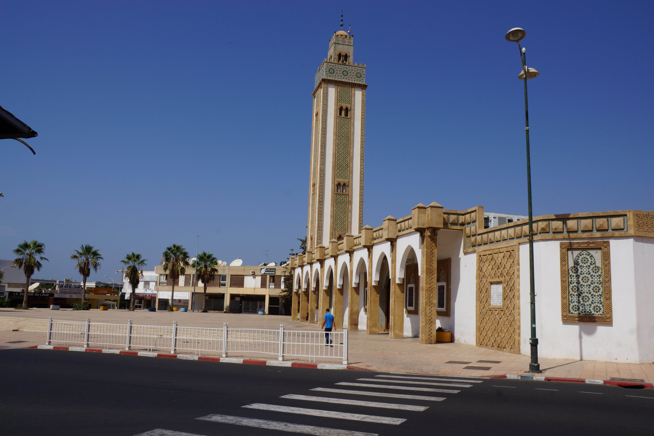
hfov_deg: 61.9
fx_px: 545
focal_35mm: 30
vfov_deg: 43.6
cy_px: 218
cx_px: 327
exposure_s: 1/320
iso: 100
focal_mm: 20
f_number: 13
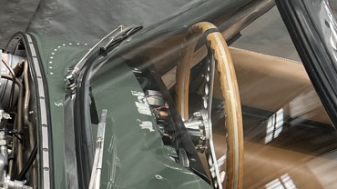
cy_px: 261
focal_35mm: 98
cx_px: -238
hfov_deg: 18.1
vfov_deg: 11.9
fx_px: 876
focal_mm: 5.7
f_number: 1.5
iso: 50
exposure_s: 1/121
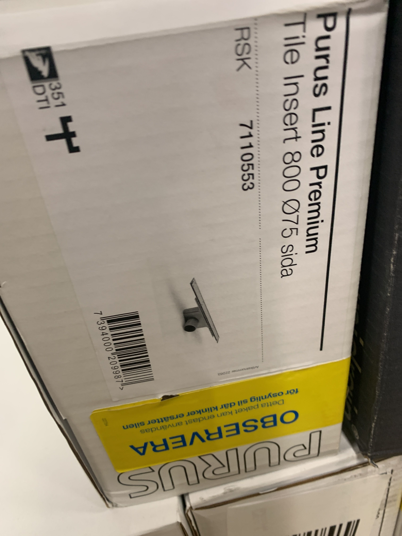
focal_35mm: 26
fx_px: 403
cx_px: 201
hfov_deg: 53.1
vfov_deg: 67.3
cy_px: 268
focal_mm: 4.25
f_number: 1.8
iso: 125
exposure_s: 1/60
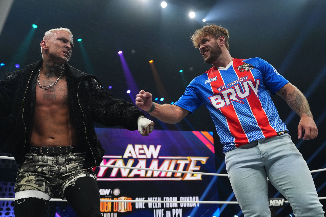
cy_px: 108
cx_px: 163
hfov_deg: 57.2
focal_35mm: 33
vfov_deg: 40.0
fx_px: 299
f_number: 3.5
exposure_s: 1/1000
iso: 5000
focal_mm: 33
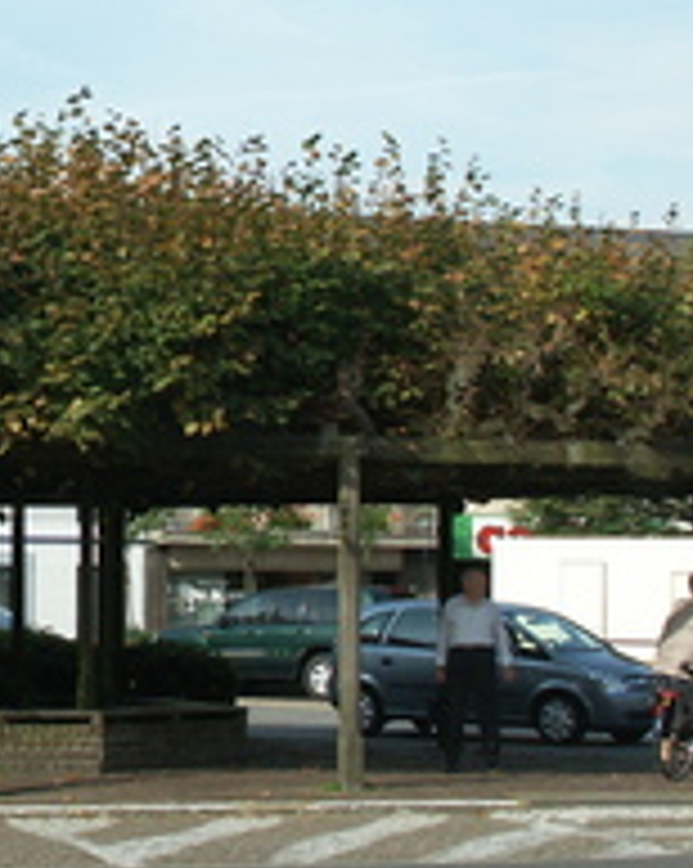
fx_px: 2799
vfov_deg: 17.6
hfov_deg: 13.8
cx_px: -76
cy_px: 349
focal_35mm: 109
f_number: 8
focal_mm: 11.17
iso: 100
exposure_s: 1/320
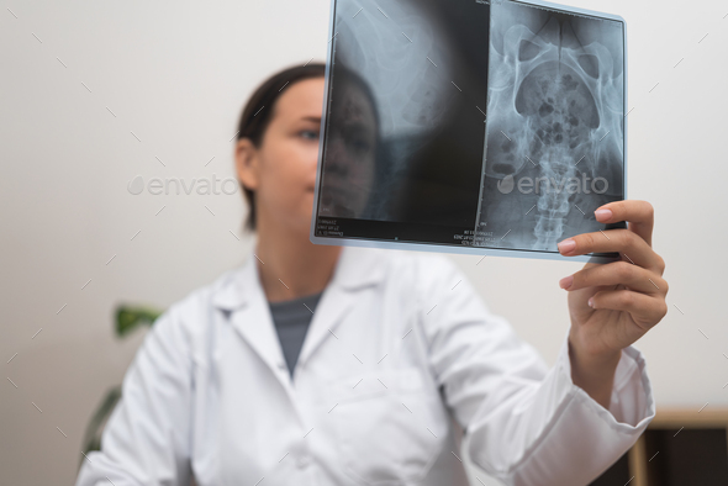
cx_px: 364
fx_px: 1012
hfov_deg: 39.6
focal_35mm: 50
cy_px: 243
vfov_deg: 27.0
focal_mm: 50
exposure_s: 1/100
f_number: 2.5
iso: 640
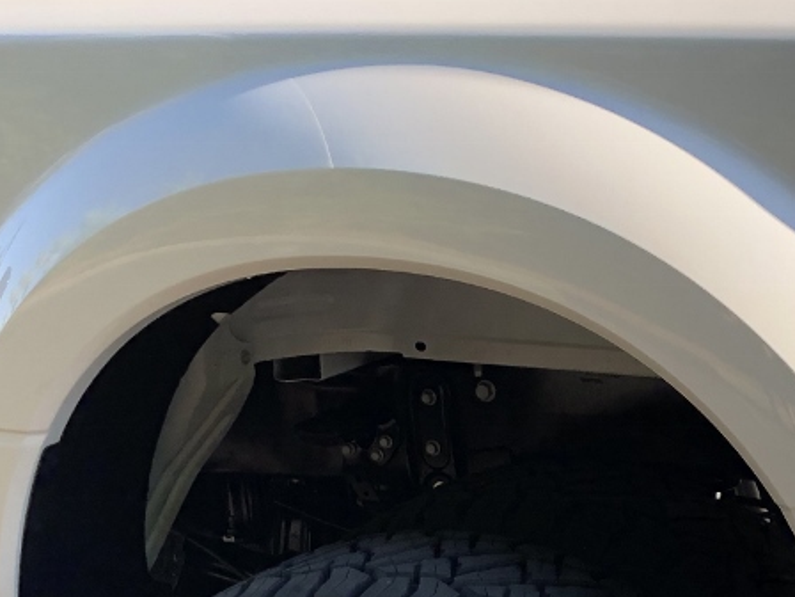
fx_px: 1837
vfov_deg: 17.6
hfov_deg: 24.1
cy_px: 705
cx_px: 632
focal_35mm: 80
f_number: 1.8
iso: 20
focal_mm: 3.99
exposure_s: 1/369
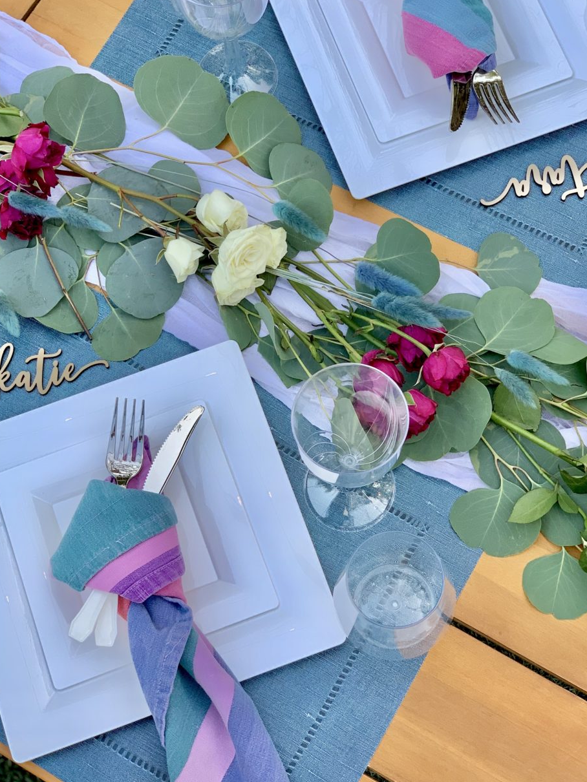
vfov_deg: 29.4
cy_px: 348
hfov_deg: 22.3
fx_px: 1492
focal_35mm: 66
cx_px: 291
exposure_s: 1/120
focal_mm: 6
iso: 32
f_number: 2.4
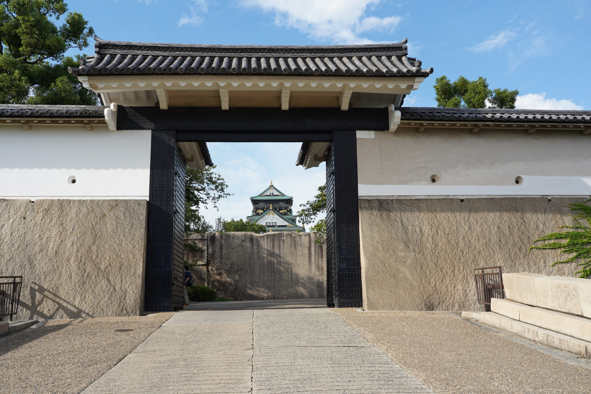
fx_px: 558
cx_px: 296
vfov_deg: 38.9
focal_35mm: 34
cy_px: 197
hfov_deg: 55.8
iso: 100
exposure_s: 1/100
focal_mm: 34
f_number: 11
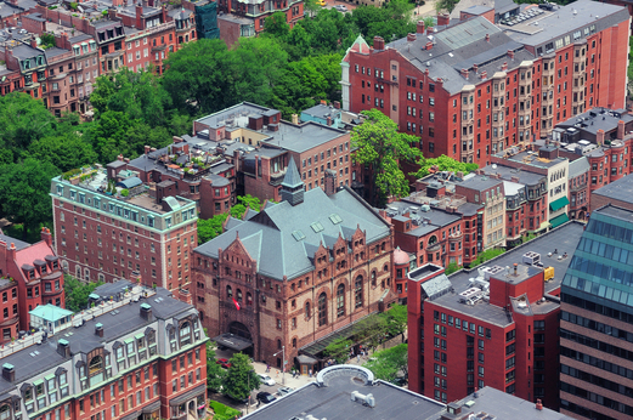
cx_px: 316
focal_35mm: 135
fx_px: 2371
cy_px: 210
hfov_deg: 15.2
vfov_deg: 10.1
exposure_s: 1/180
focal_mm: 135
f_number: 11
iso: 200
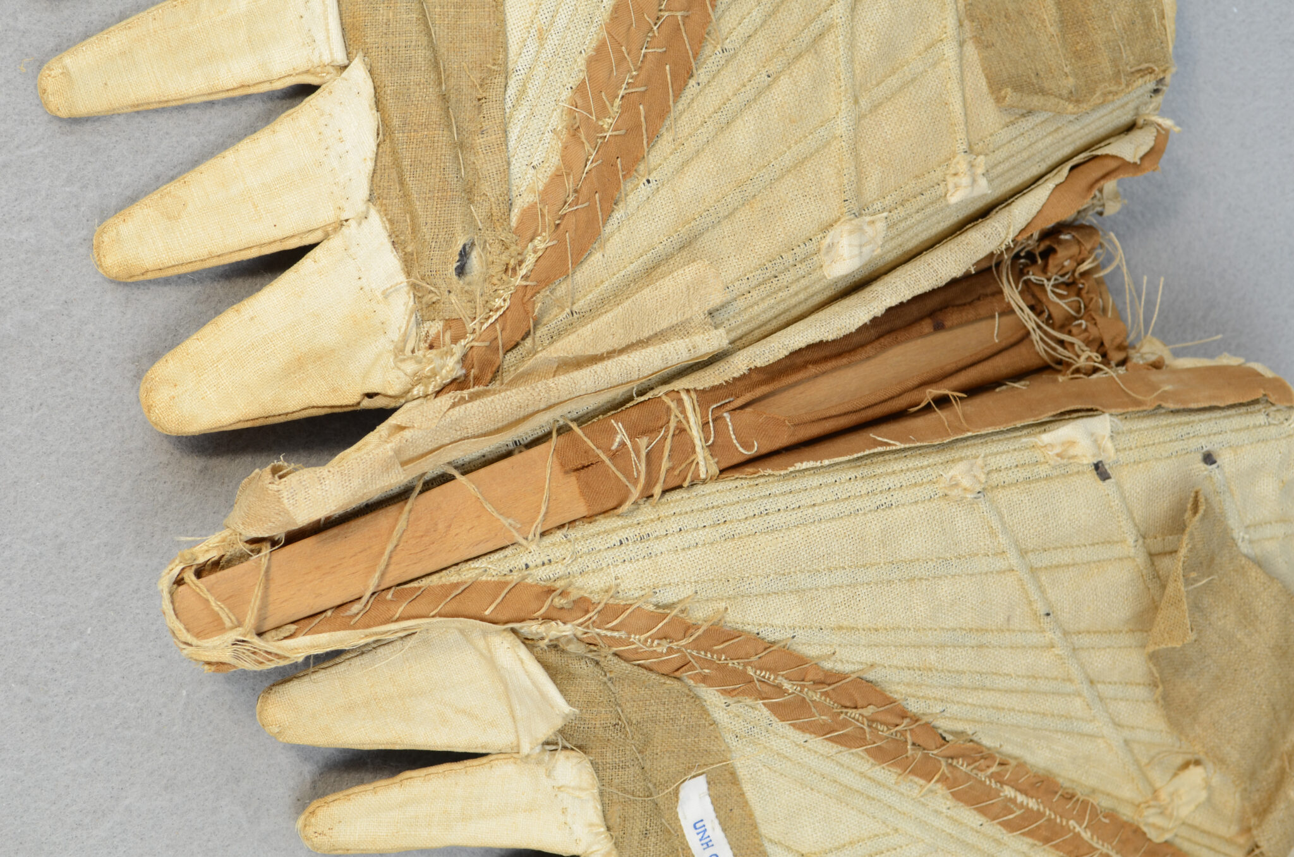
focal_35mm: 60
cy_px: 428
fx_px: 2152
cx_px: 647
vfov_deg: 22.5
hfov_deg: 33.5
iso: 160
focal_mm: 40
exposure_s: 1/10
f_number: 10
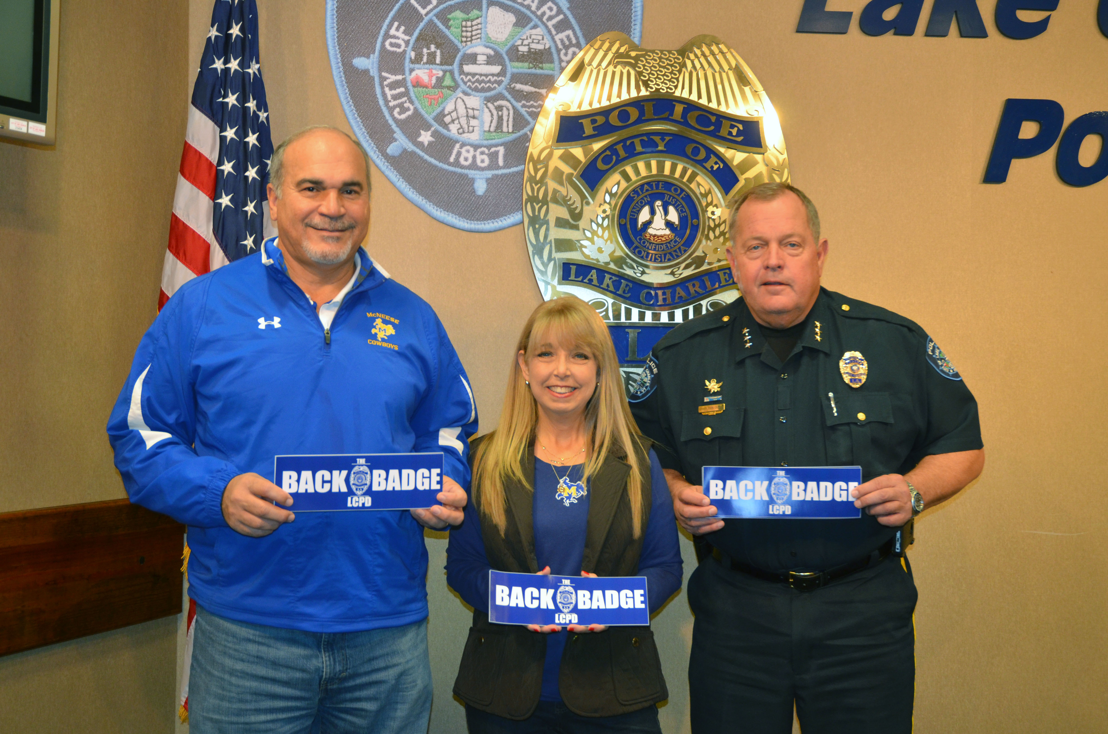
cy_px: 367
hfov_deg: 42.4
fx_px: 1428
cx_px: 554
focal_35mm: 46
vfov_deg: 28.8
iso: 720
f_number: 4
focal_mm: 31
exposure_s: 1/60
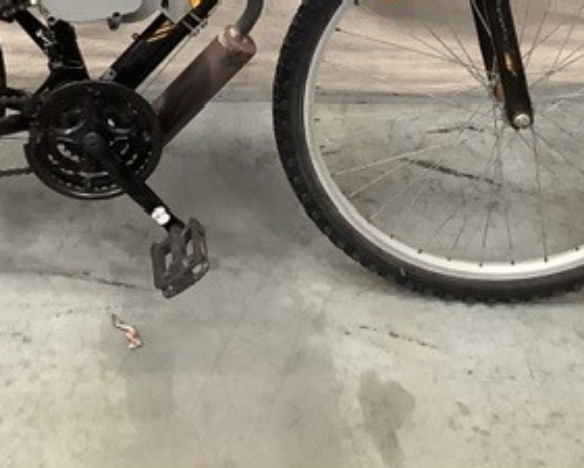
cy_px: -12
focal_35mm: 69
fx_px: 1193
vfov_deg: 21.3
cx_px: 154
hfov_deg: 27.2
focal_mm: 3.3
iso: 160
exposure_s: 1/50
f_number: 2.4
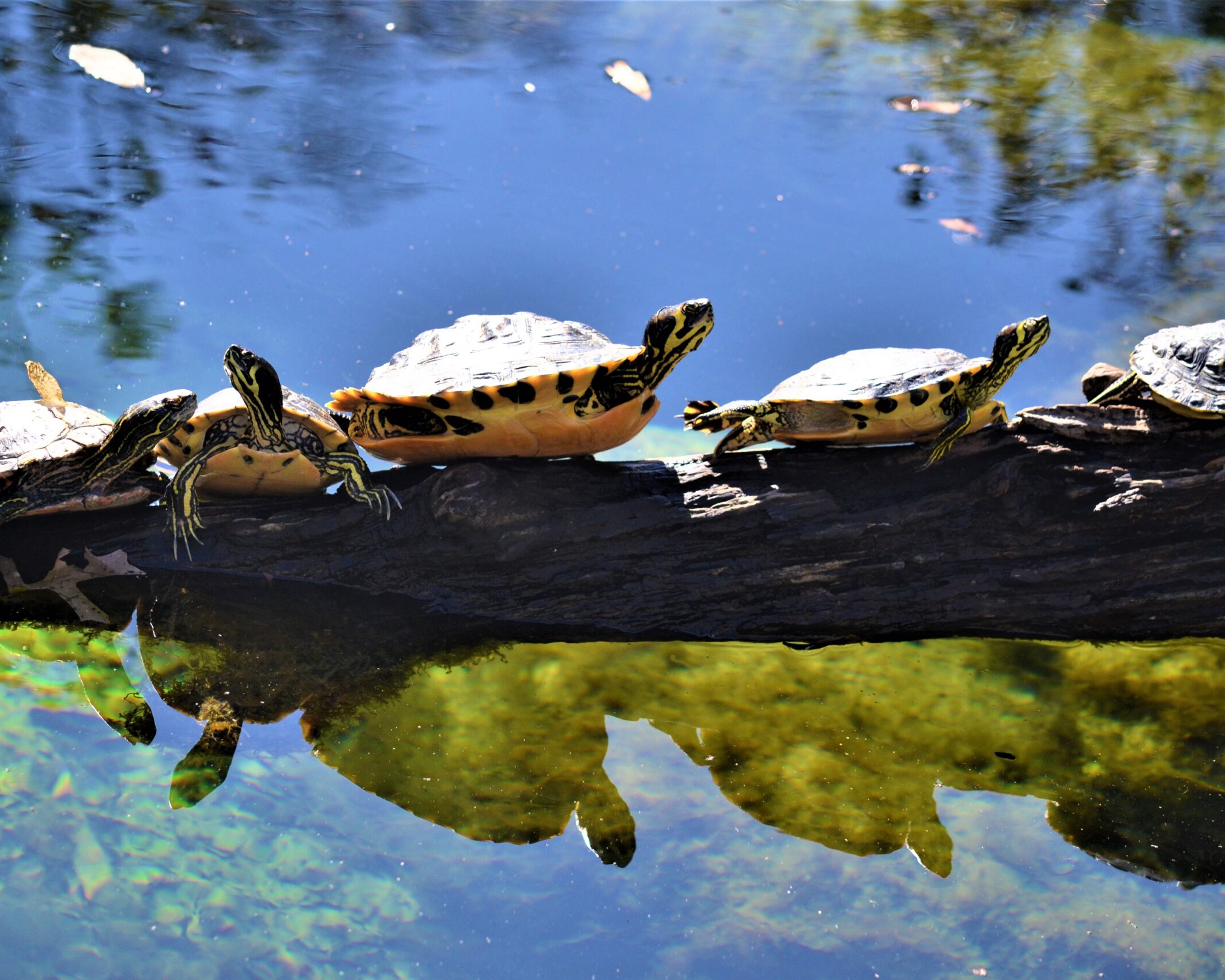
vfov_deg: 8.9
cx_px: 566
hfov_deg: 11.2
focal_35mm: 173
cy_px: 491
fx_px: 6272
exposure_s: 1/800
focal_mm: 102
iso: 400
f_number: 4.8
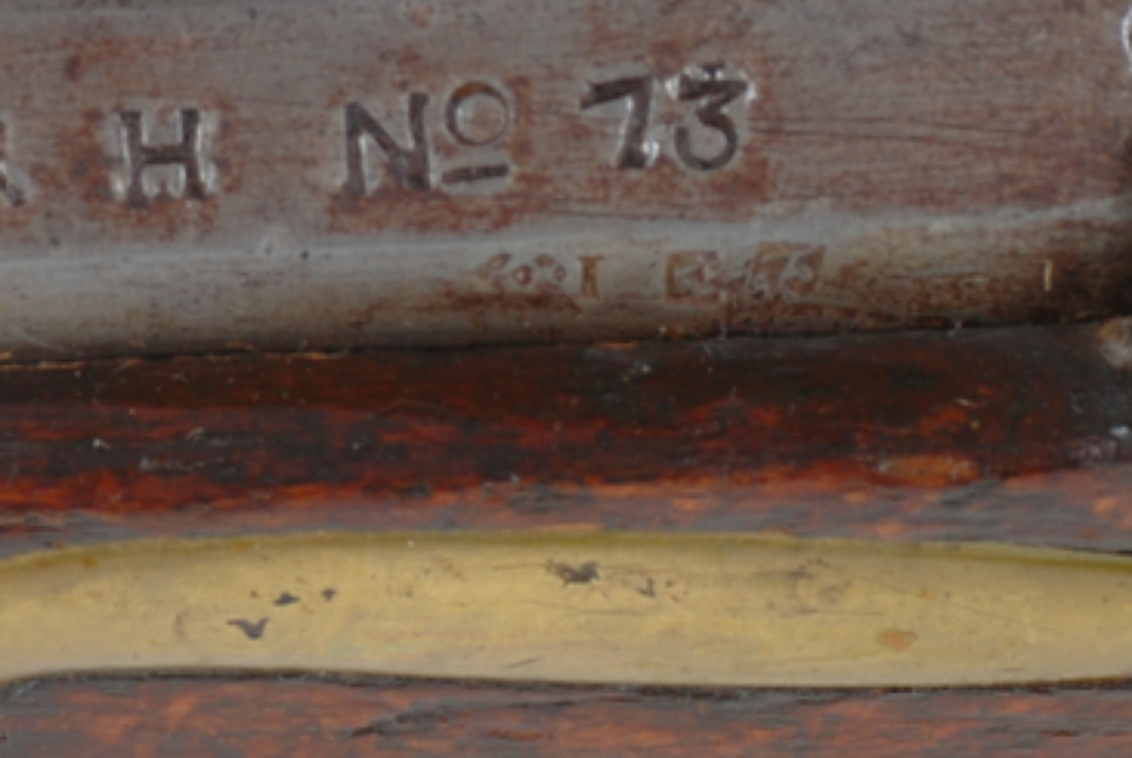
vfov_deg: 4.0
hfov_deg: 6.0
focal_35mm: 344
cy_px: 85
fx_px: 10830
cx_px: 77
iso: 100
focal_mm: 70
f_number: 10
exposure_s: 1/60
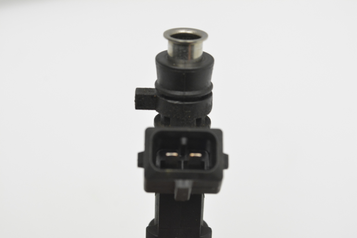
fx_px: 818
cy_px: 119
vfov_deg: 16.5
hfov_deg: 24.6
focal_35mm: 82
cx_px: 178
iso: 2500
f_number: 8
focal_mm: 55
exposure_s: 1/250
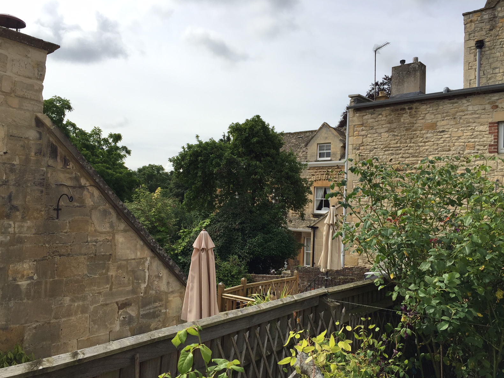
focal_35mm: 30
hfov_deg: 60.0
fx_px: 437
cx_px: 245
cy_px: 192
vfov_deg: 46.8
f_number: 2.2
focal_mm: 4.15
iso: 32
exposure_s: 1/1799
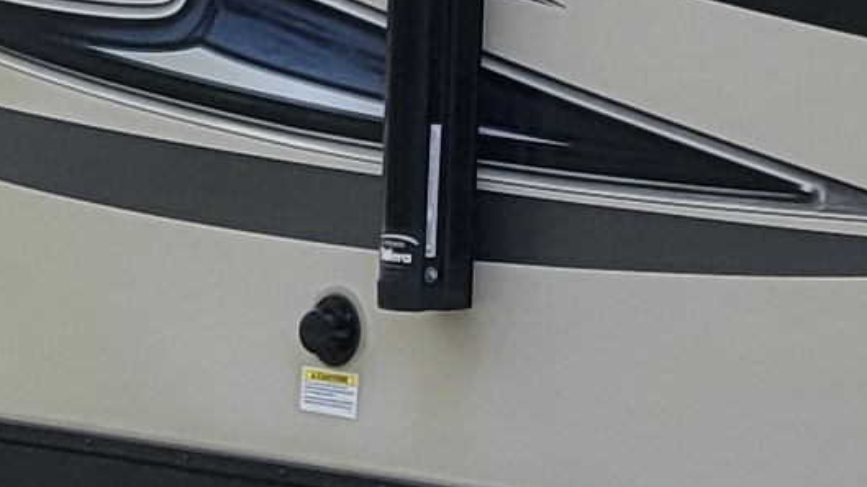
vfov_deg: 5.6
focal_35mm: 216
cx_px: 857
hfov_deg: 9.9
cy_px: -282
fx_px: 4963
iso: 40
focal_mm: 5.4
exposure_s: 1/3255
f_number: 1.8
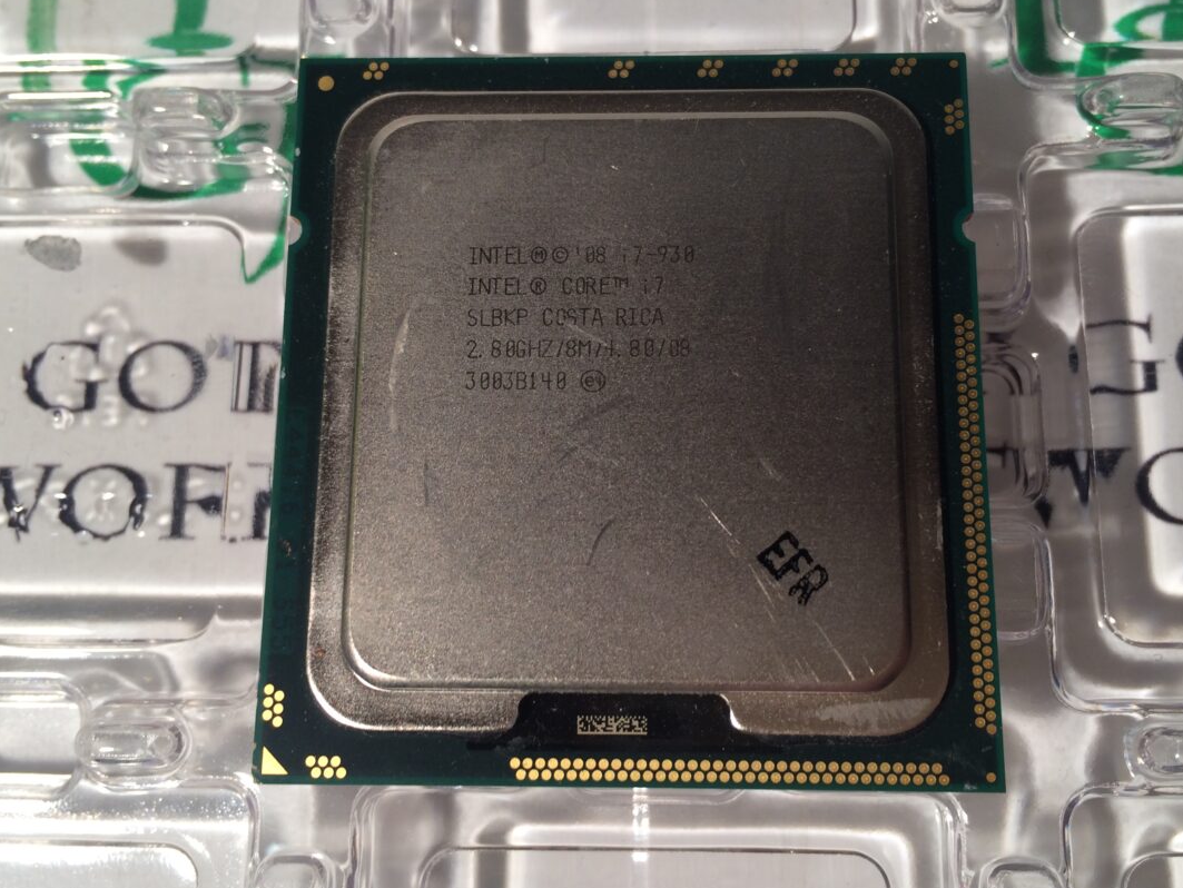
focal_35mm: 36
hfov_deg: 51.3
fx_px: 1231
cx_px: 608
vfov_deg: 39.7
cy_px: 414
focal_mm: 4.15
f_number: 2.2
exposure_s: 1/60
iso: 32
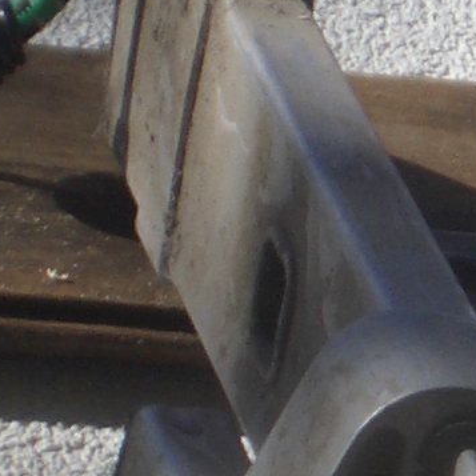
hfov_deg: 3.3
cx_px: 684
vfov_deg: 3.3
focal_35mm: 532
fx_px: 8276
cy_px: 199
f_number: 4.8
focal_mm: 17.4
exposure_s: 1/400
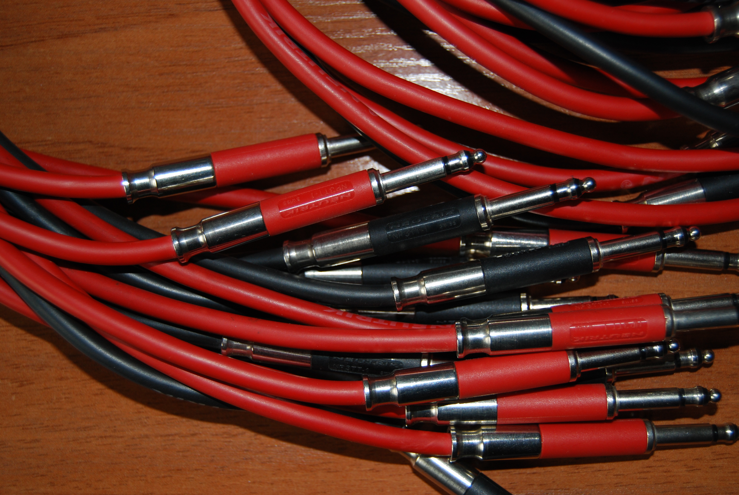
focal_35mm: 52
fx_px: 1079
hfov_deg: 37.8
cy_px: 248
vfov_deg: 25.8
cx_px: 370
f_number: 4.8
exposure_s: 1/60
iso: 200
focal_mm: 35
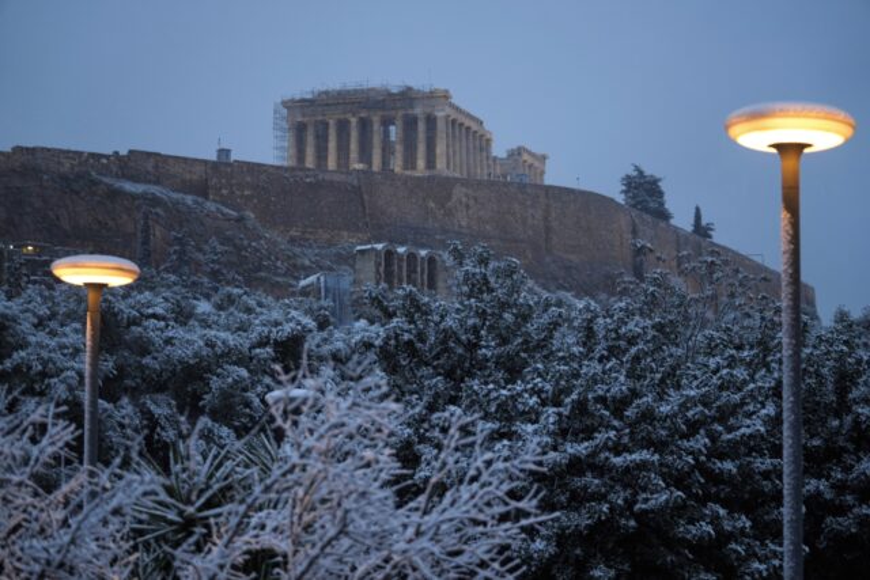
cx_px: 435
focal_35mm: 86
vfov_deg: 15.9
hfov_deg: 23.6
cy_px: 290
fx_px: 2079
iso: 250
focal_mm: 86
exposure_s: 1/40
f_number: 2.8
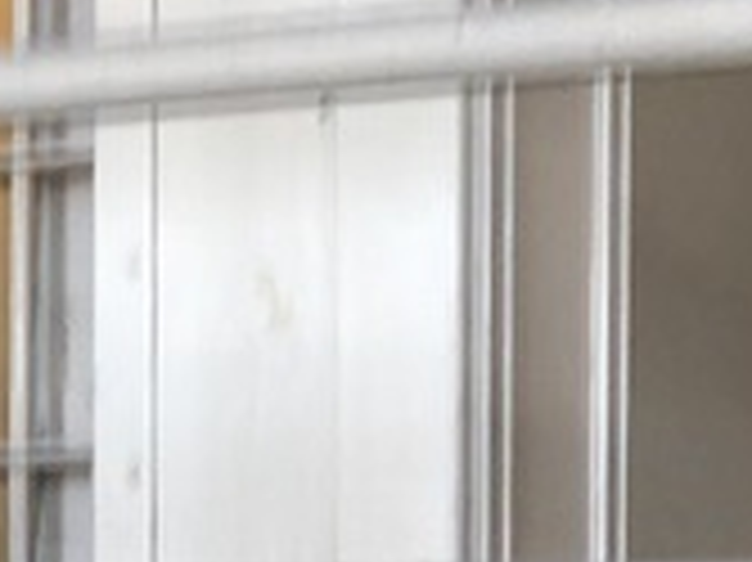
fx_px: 3734
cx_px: 707
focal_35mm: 172
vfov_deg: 8.3
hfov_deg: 11.4
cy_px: 1003
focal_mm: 4
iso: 50
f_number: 1.8
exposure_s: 1/15
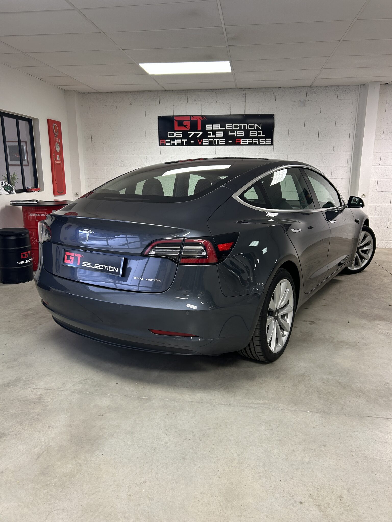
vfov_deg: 67.3
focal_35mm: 26
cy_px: 261
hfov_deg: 53.1
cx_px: 196
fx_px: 393
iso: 80
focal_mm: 5.7
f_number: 1.5
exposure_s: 1/50
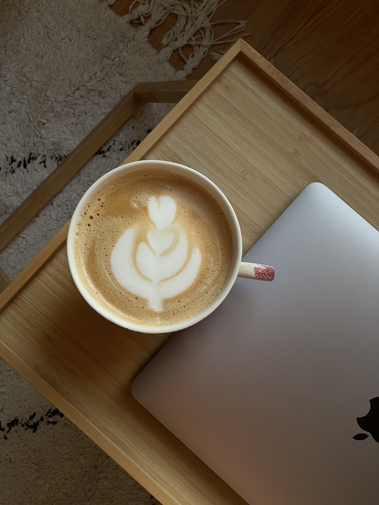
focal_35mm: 52
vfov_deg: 36.8
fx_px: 759
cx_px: 190
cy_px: 252
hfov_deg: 28.0
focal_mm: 6
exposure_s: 1/99
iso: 160
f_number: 2
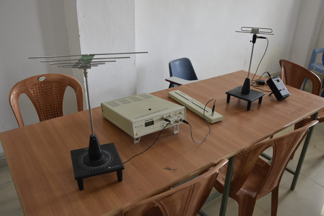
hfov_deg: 59.5
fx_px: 284
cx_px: 162
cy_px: 108
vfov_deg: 41.7
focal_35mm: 32
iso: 800
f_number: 5
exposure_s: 1/100
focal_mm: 21
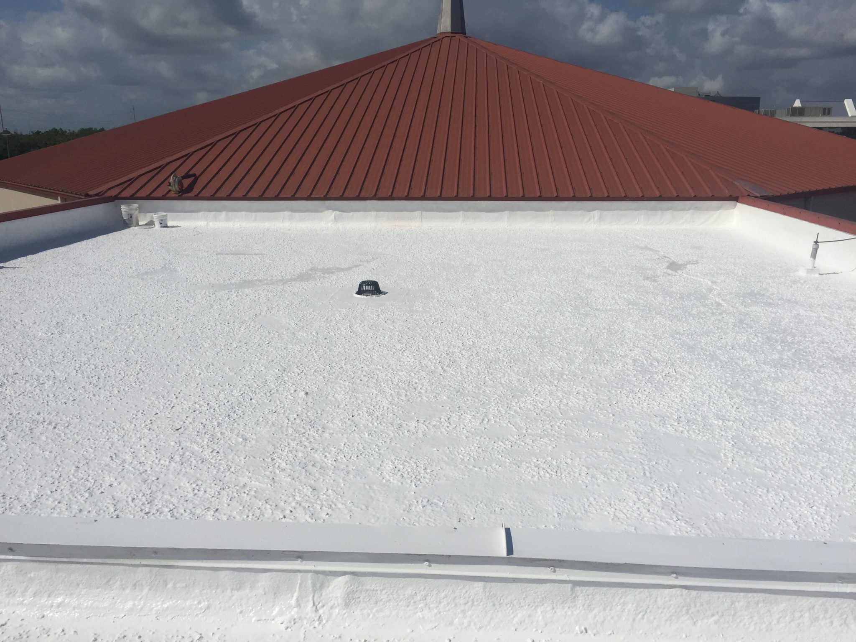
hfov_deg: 61.7
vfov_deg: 48.2
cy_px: 321
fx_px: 717
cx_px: 428
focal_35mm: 29
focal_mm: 4.15
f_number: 2.2
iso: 32
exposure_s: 1/9901
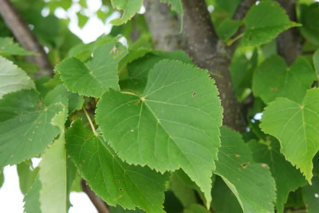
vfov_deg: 31.2
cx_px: 160
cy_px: 106
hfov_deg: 45.4
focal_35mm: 43
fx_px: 381
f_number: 5.6
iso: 1250
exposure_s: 1/800
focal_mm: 28
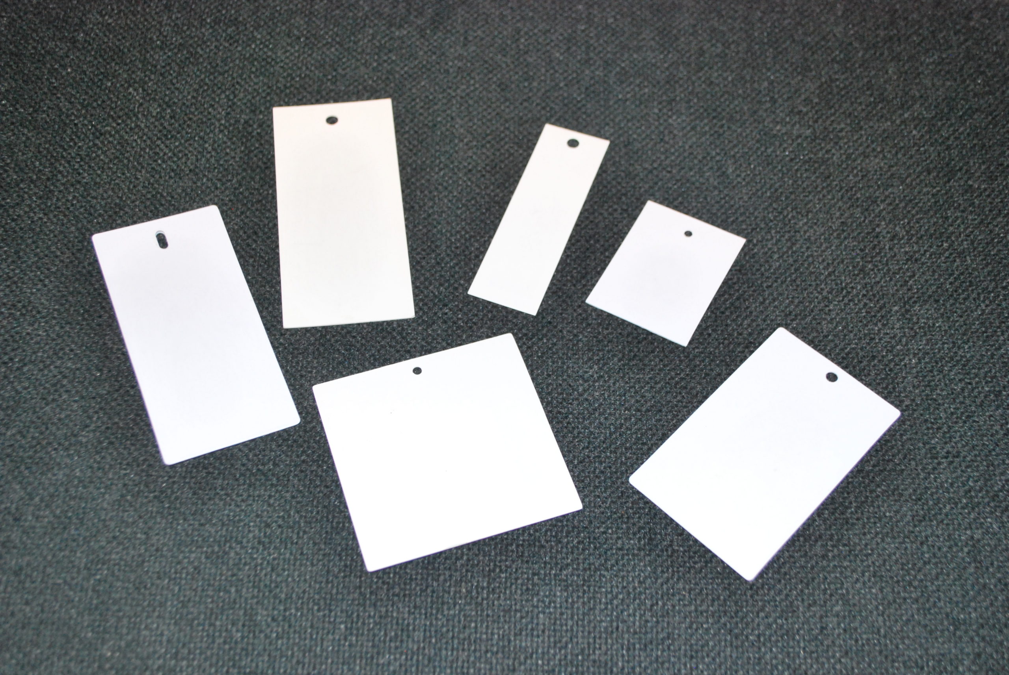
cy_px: 338
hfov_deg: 43.6
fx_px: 1263
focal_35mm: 45
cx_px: 504
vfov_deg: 29.9
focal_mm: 30
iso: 800
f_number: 4.8
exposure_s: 1/60
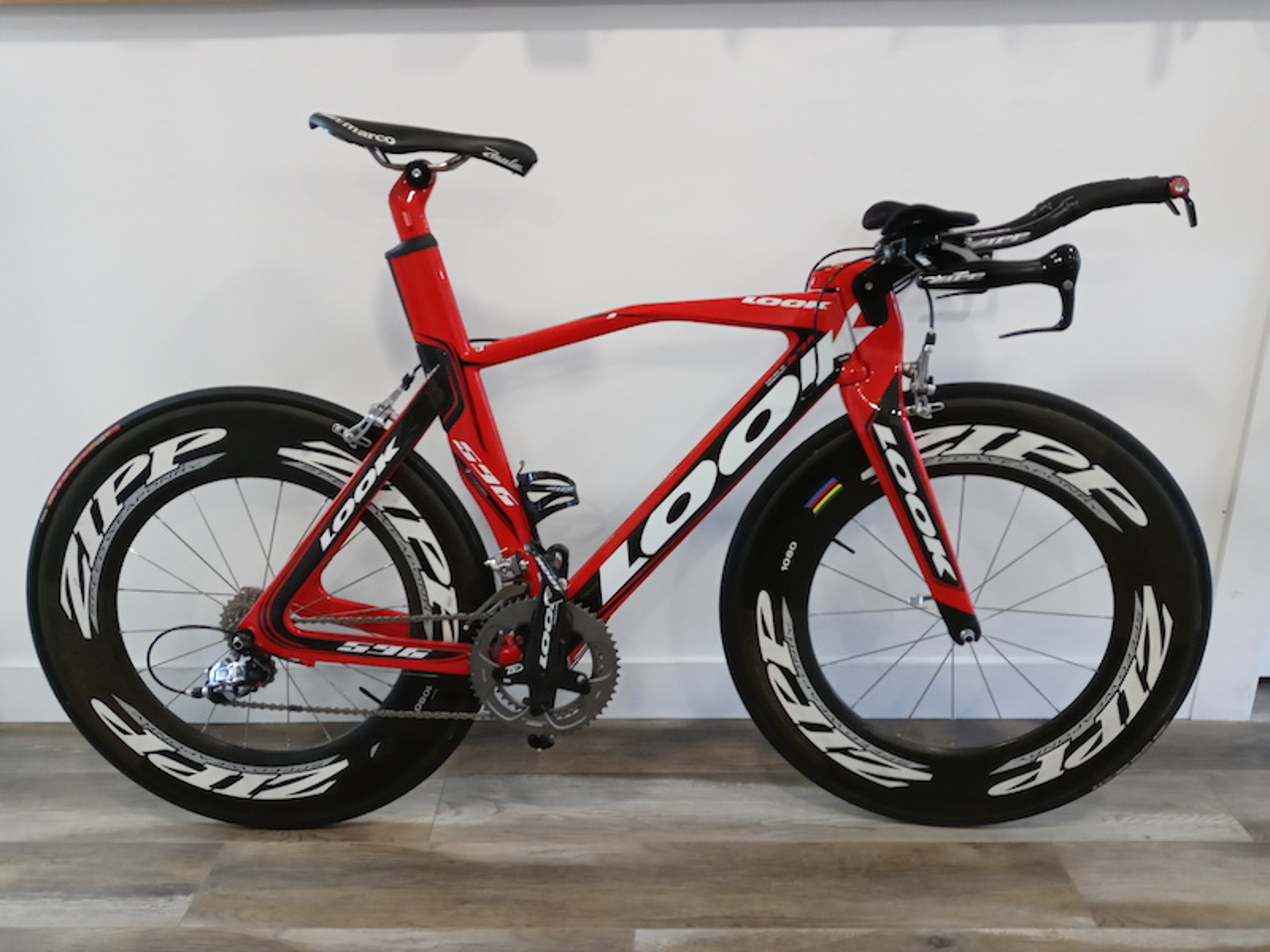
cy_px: 476
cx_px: 635
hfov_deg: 63.4
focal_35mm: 28
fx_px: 1027
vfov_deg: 49.7
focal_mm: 3.61
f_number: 1.8
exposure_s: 1/30
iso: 300
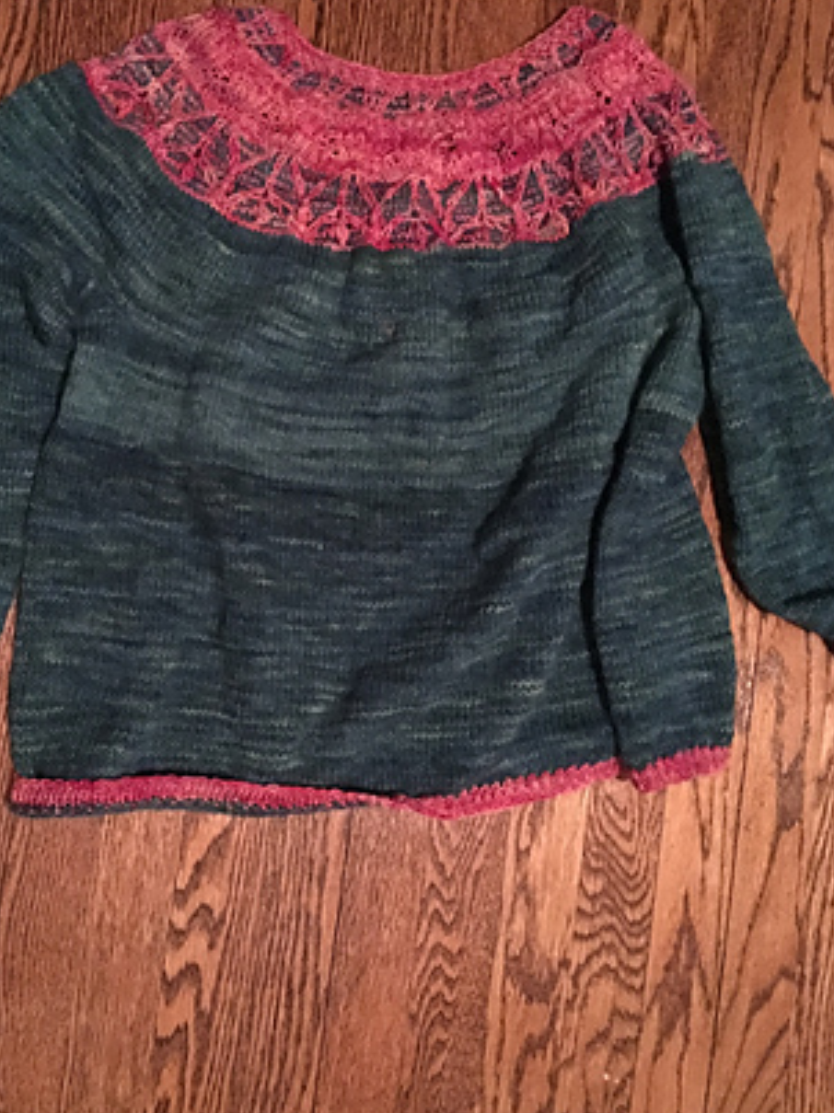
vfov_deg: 51.3
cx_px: 352
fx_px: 1157
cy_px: 516
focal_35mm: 36
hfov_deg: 39.5
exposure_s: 1/15
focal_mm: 4.15
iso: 1250
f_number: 2.2
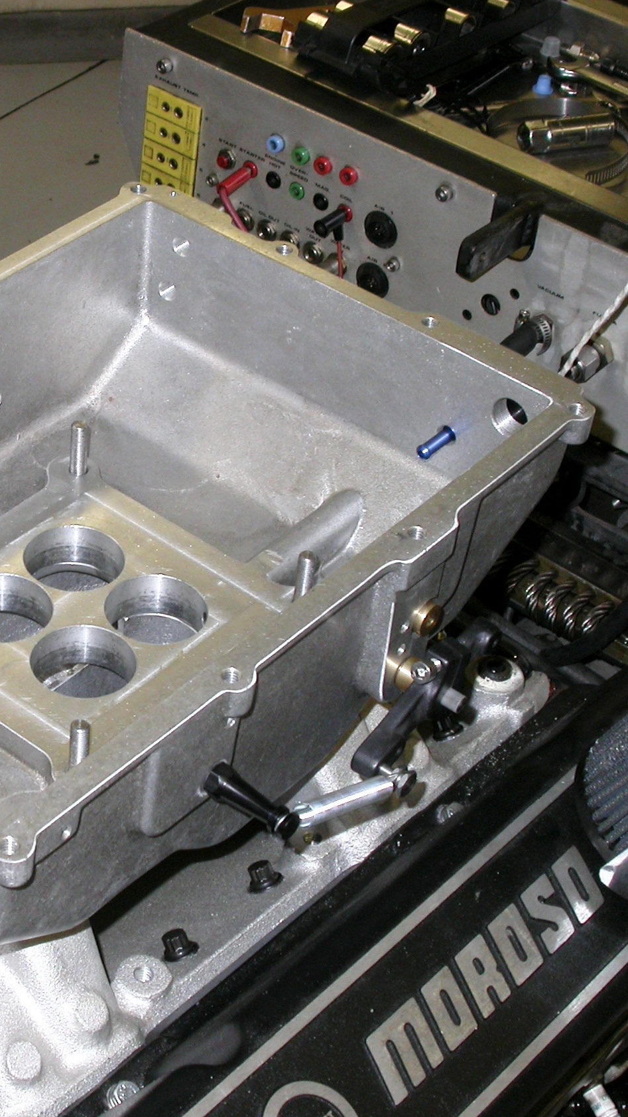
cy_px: 561
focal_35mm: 75
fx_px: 2220
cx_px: 31
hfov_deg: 15.9
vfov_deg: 28.2
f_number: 5.8
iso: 100
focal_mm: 10.6
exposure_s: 1/60
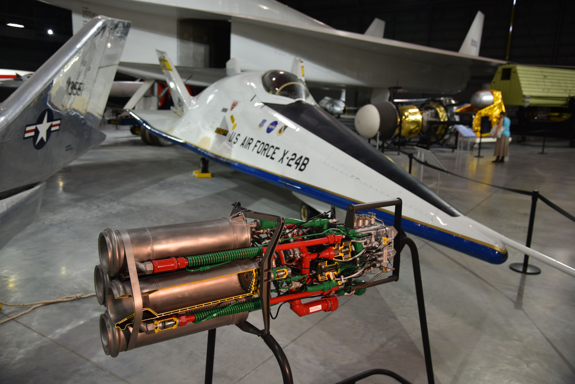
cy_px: 192
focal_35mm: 30
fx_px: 479
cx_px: 288
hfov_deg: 61.9
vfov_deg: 43.6
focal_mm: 30
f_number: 4
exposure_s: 1/60
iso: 450
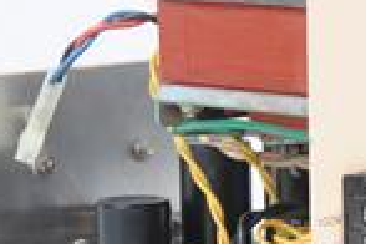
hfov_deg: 6.7
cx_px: 294
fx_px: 3111
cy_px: 113
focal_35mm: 306
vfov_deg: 4.5
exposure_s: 1/200
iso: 200
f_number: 9
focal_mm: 50
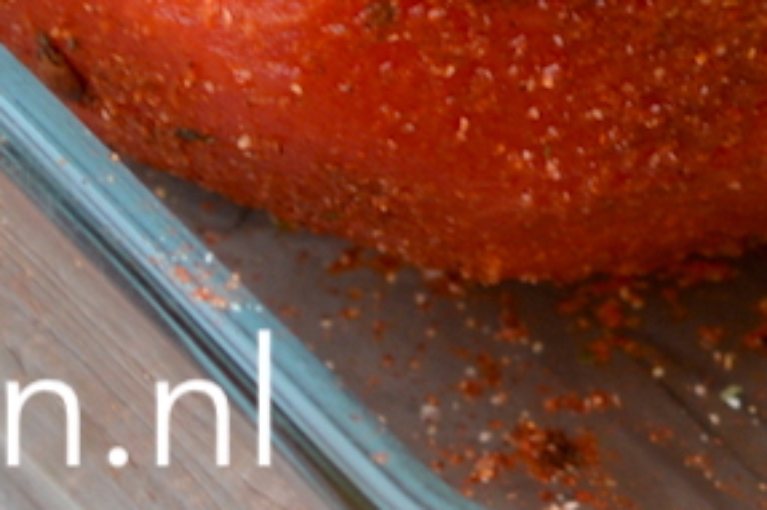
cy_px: -734
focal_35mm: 522
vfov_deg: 2.6
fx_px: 11115
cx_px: 657
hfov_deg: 3.9
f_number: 5.6
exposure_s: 1/125
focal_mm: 50
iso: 140
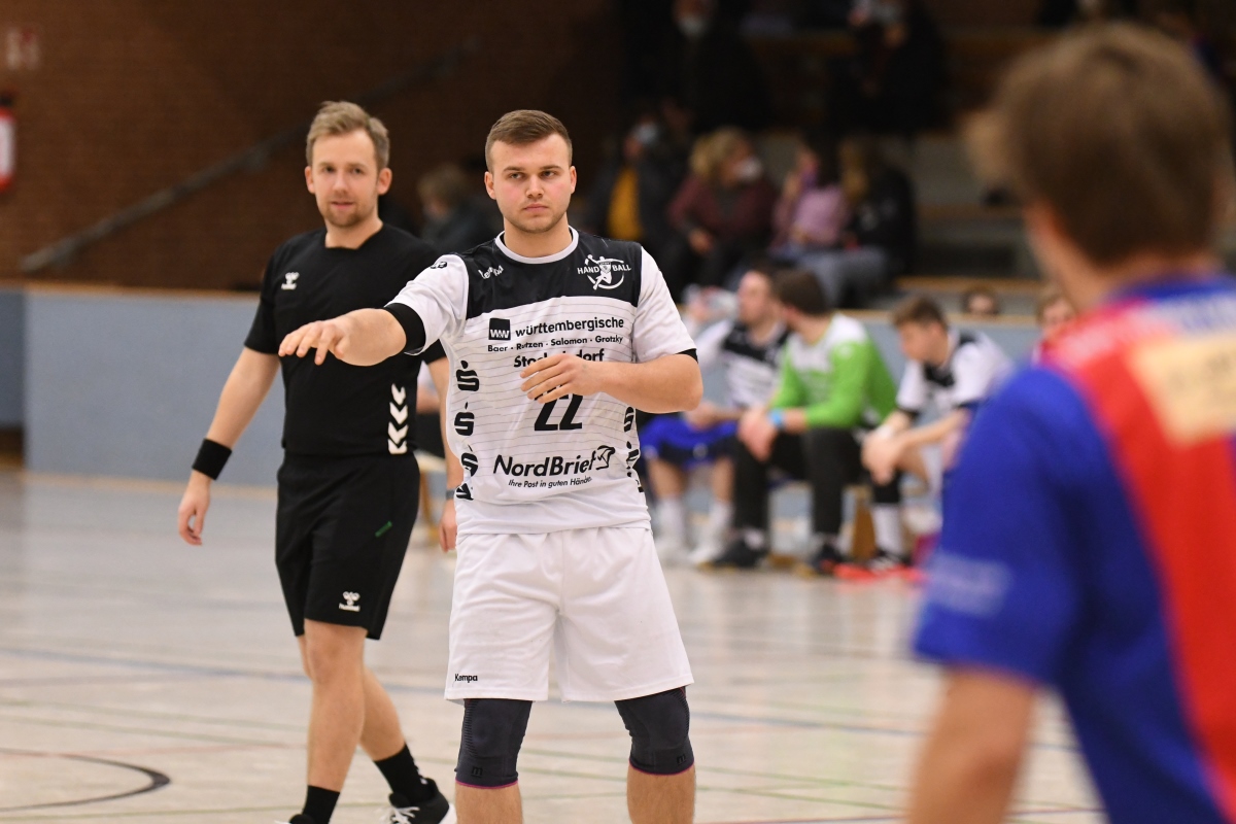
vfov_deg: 5.4
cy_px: 412
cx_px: 618
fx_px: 8754
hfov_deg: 8.1
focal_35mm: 255
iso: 5000
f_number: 3.2
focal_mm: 170
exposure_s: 1/640
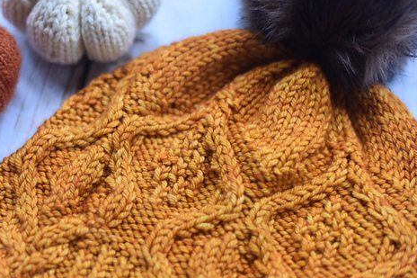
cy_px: 176
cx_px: 136
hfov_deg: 29.0
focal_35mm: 69
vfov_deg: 19.7
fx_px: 799
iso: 800
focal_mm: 50
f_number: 2.2
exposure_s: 1/60
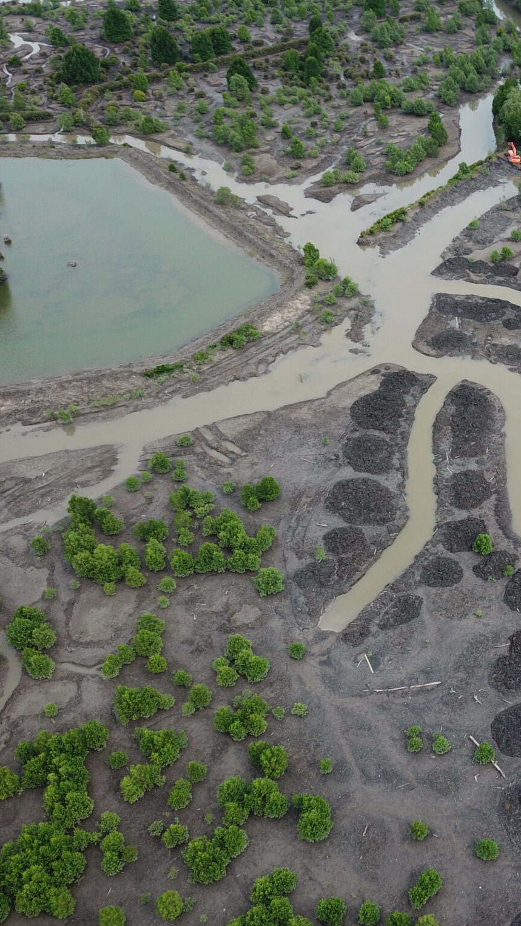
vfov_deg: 52.8
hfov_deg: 28.9
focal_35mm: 38
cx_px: 537
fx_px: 933
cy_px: 463
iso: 100
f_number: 2.2
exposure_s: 1/584
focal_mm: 4.73
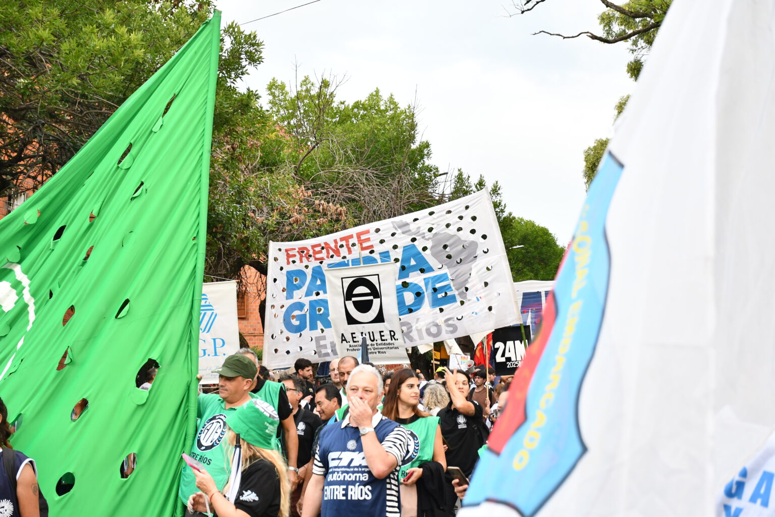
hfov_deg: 35.1
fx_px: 1227
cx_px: 388
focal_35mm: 57
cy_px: 258
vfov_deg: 23.8
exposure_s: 1/160
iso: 800
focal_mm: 38
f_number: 5.6
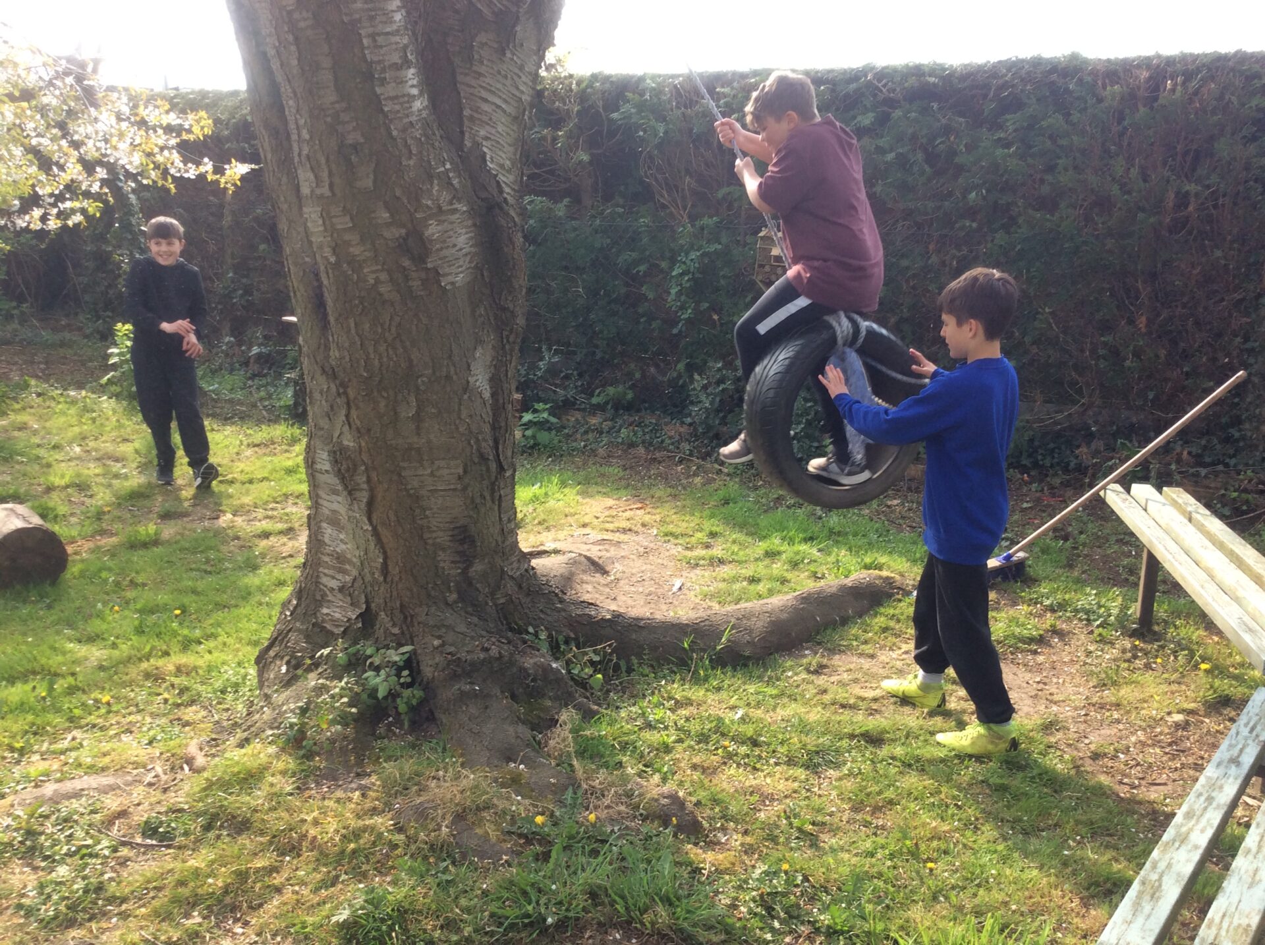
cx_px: 632
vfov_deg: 44.1
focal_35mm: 32
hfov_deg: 56.9
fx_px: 1168
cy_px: 472
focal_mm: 3.3
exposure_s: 1/179
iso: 32
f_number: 2.4
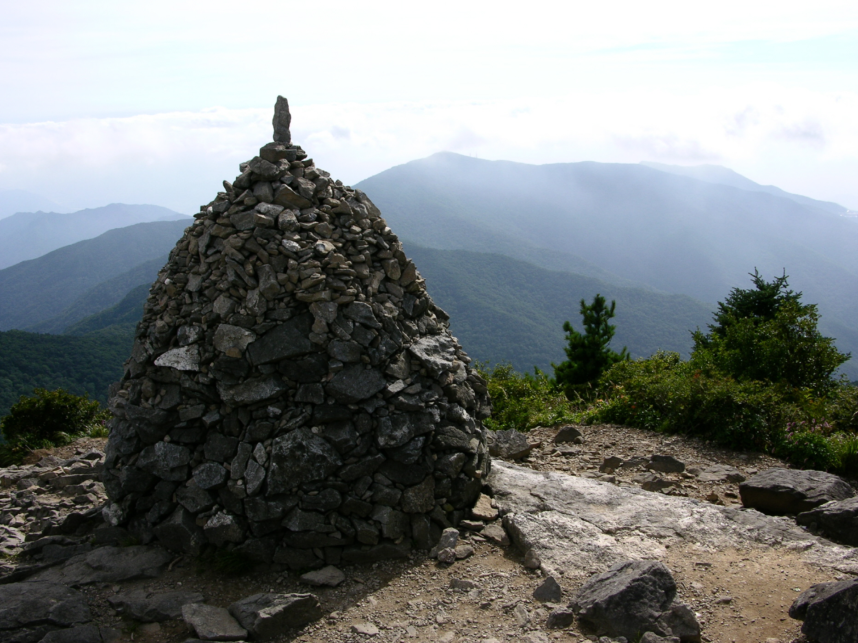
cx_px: 431
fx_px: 892
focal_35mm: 36
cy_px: 325
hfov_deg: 51.4
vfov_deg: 39.7
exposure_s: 1/152
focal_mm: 8.9
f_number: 8
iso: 50
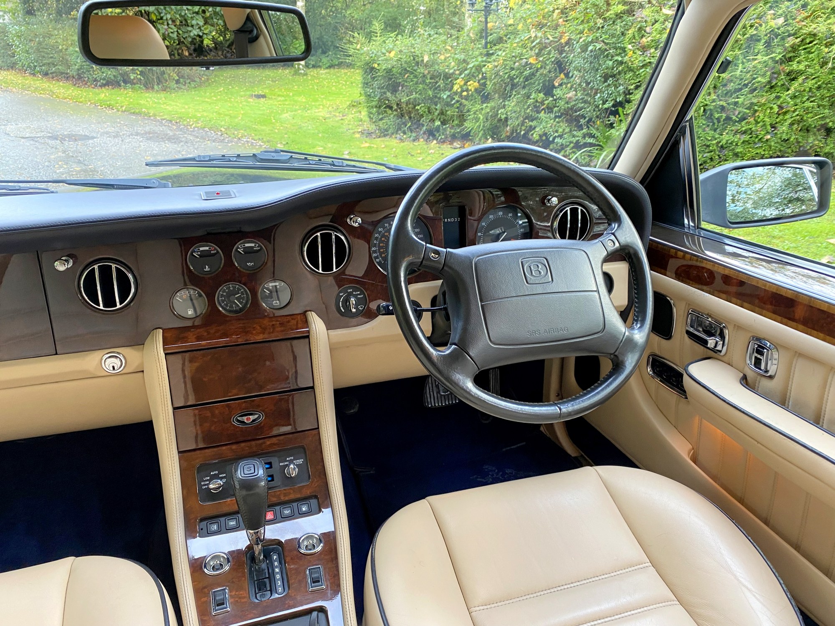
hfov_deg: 67.3
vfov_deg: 53.1
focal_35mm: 26
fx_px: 627
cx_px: 418
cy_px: 313
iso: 125
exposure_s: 1/72
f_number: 1.8
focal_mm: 4.25
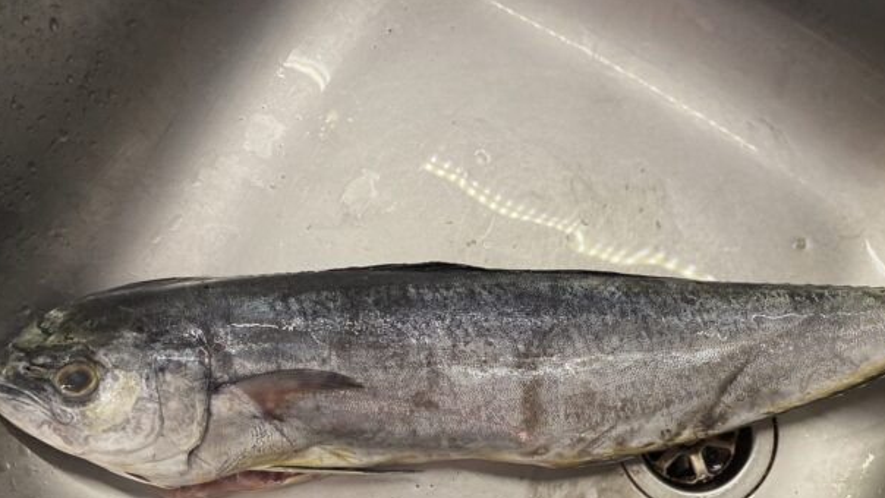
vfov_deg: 32.3
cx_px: 532
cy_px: 366
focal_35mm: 36
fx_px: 845
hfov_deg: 54.9
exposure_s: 1/61
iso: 125
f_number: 1.8
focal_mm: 4.25
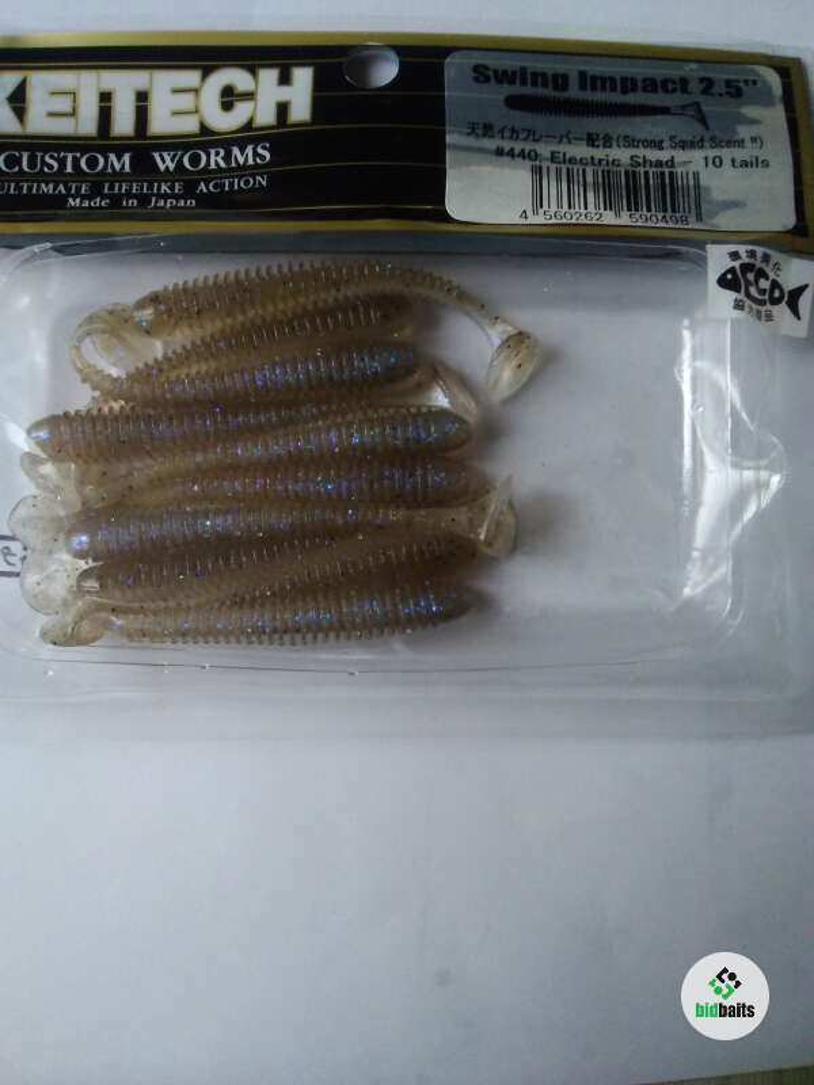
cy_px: 542
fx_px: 909
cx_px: 407
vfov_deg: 61.7
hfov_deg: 48.2
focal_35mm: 29
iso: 235
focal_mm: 2.39
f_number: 2.4
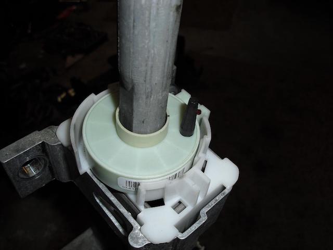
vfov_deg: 39.7
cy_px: 125
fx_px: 346
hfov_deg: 51.4
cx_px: 166
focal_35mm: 36
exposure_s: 1/60
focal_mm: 6.3
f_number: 3.1
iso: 100
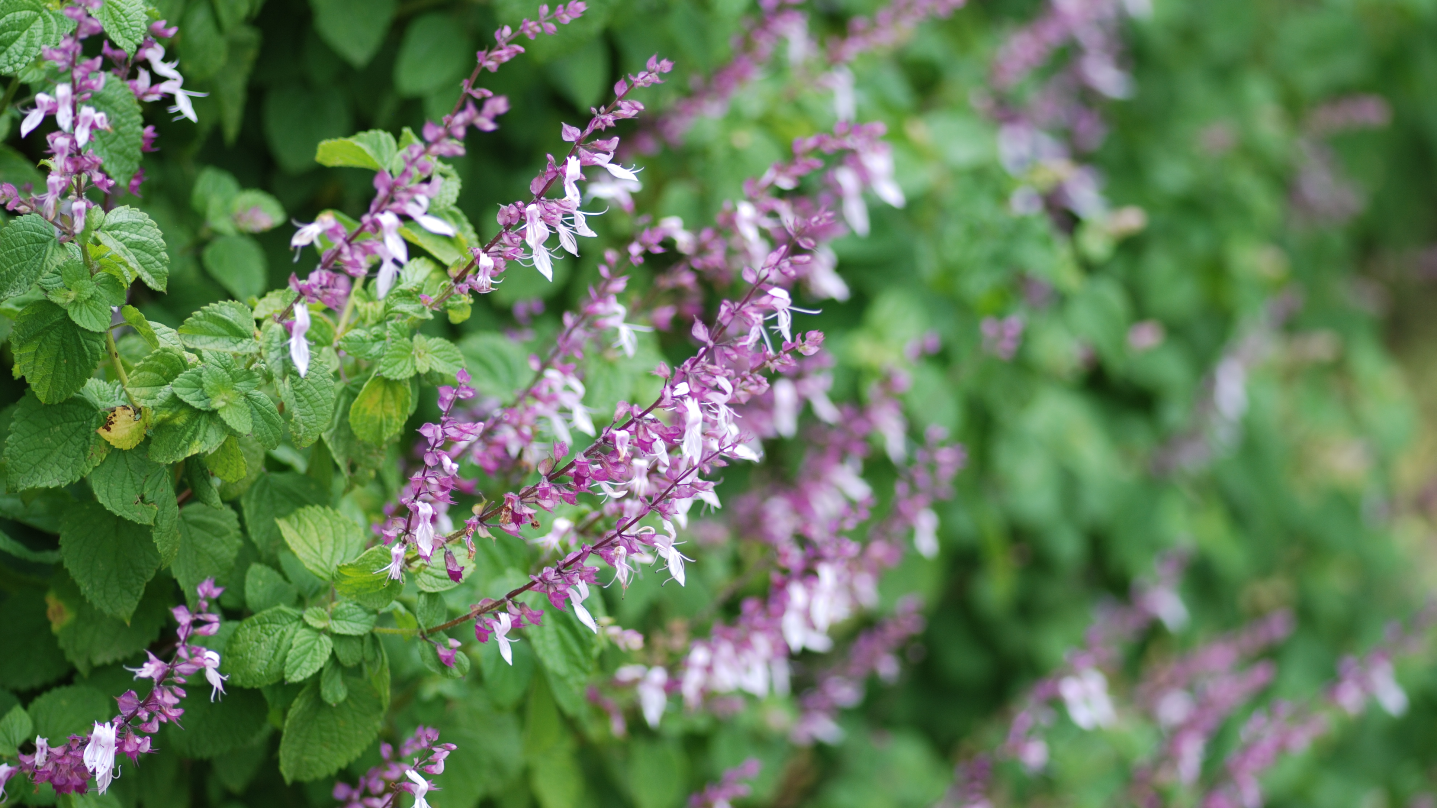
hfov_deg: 13.0
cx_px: 720
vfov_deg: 7.3
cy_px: 452
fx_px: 6307
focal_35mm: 166
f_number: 3
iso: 100
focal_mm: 105
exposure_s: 1/160
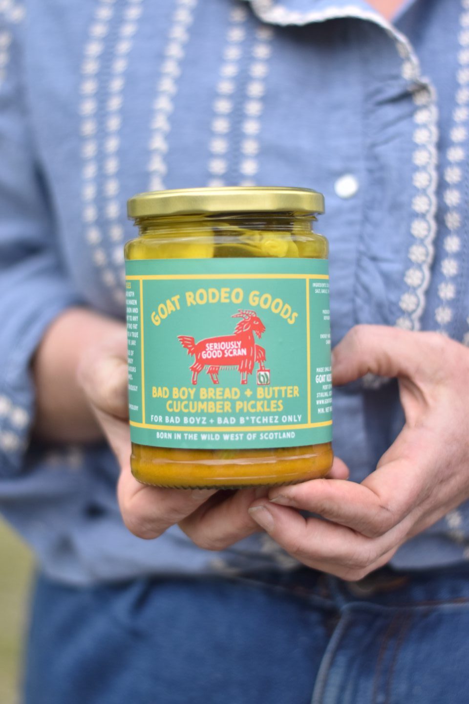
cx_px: 234
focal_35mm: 75
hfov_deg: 18.2
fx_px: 1466
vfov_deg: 27.0
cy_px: 352
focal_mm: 50
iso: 360
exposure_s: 1/4000
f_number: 1.8
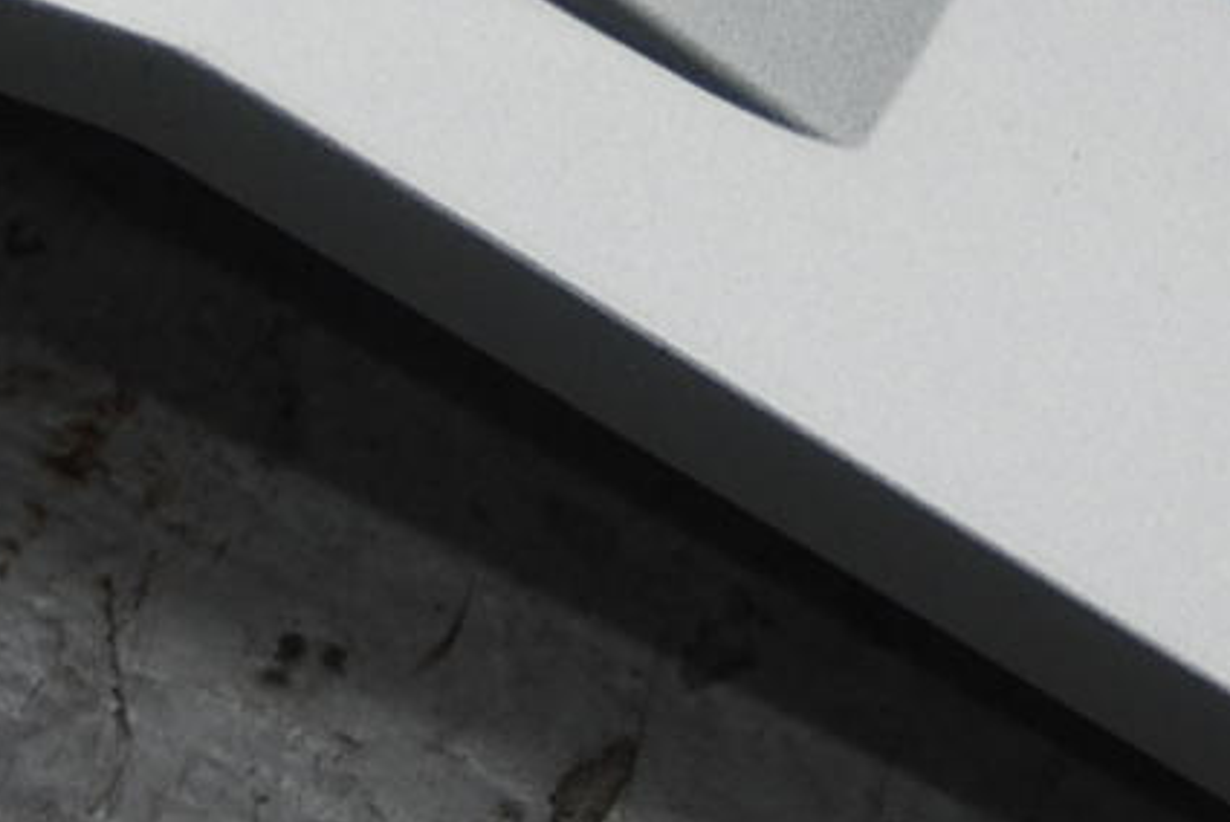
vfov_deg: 4.2
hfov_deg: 6.3
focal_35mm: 328
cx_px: 579
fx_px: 11214
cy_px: -98
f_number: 4.2
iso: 200
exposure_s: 1/60
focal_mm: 48
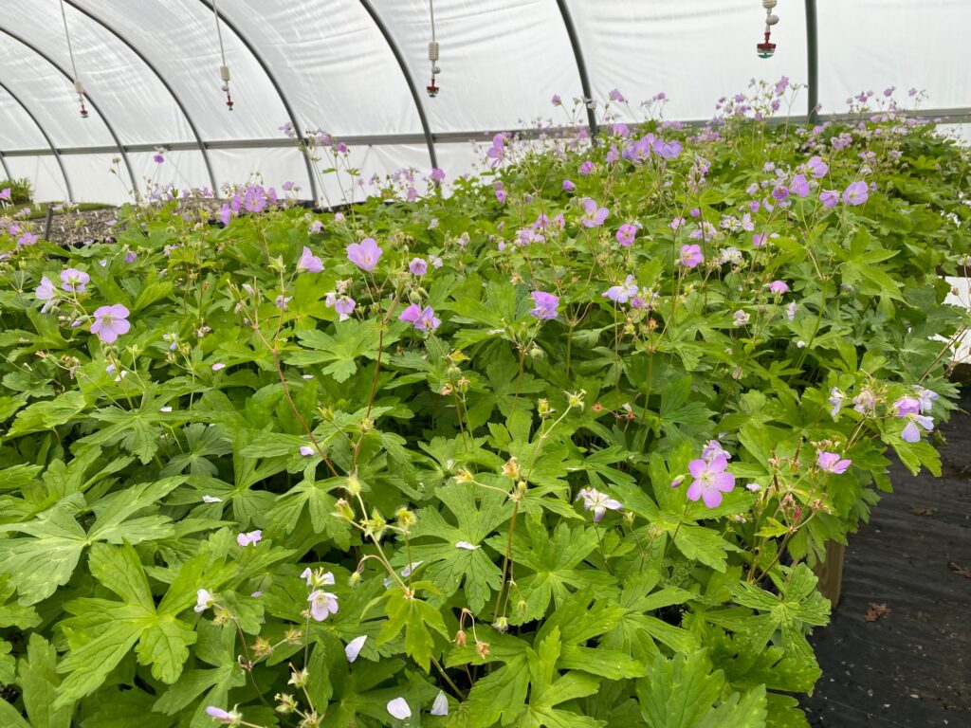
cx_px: 486
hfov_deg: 67.3
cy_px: 364
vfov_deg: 53.1
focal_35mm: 26
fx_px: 729
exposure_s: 1/122
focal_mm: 4.25
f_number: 1.8
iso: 32
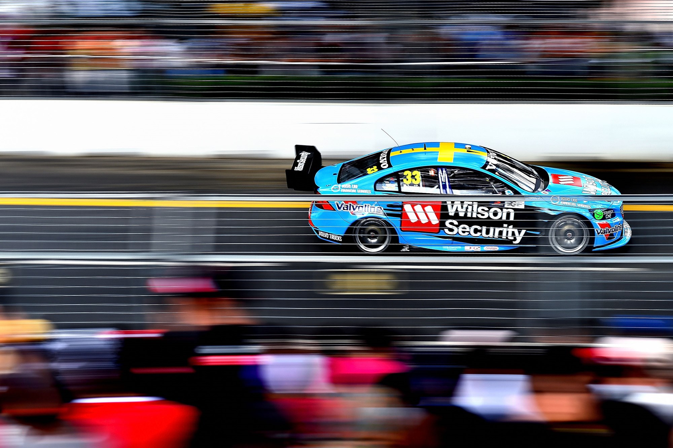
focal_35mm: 85
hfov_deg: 23.9
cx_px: 336
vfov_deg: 16.1
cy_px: 224
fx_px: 1588
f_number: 8
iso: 100
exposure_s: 1/60
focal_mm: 85
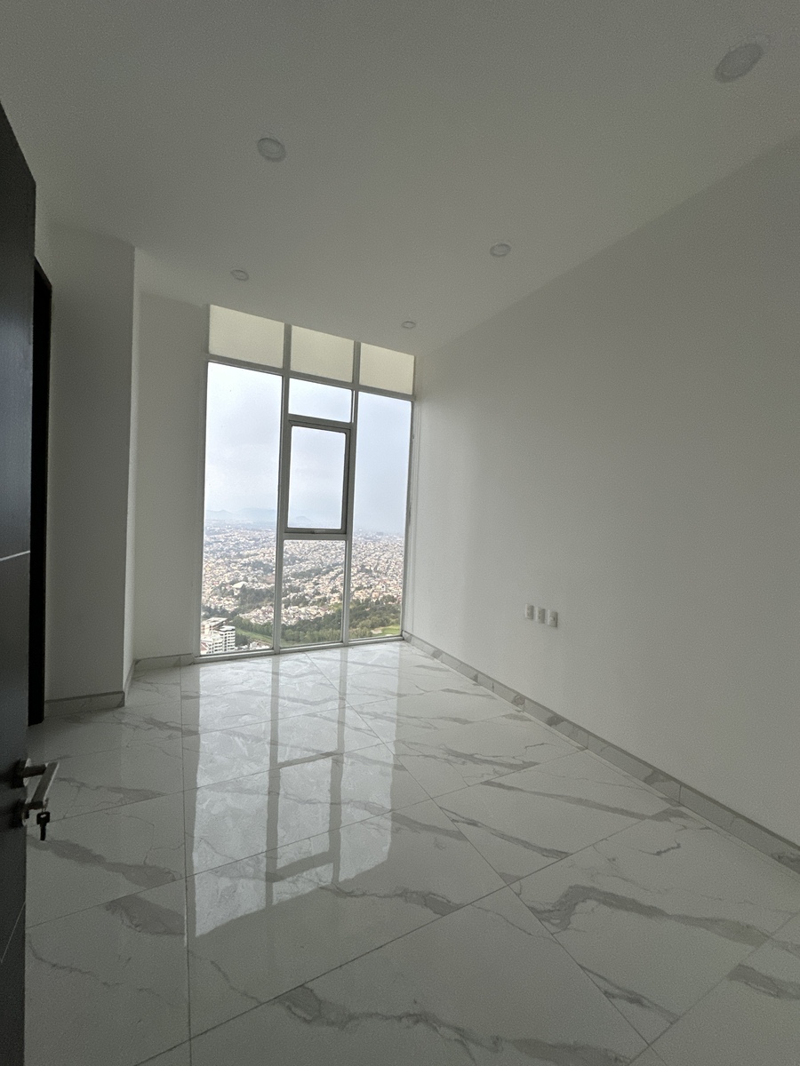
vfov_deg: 102.1
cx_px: 400
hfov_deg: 85.7
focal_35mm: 14
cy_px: 533
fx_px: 431
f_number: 2.2
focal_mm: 2.22
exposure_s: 1/97
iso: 320
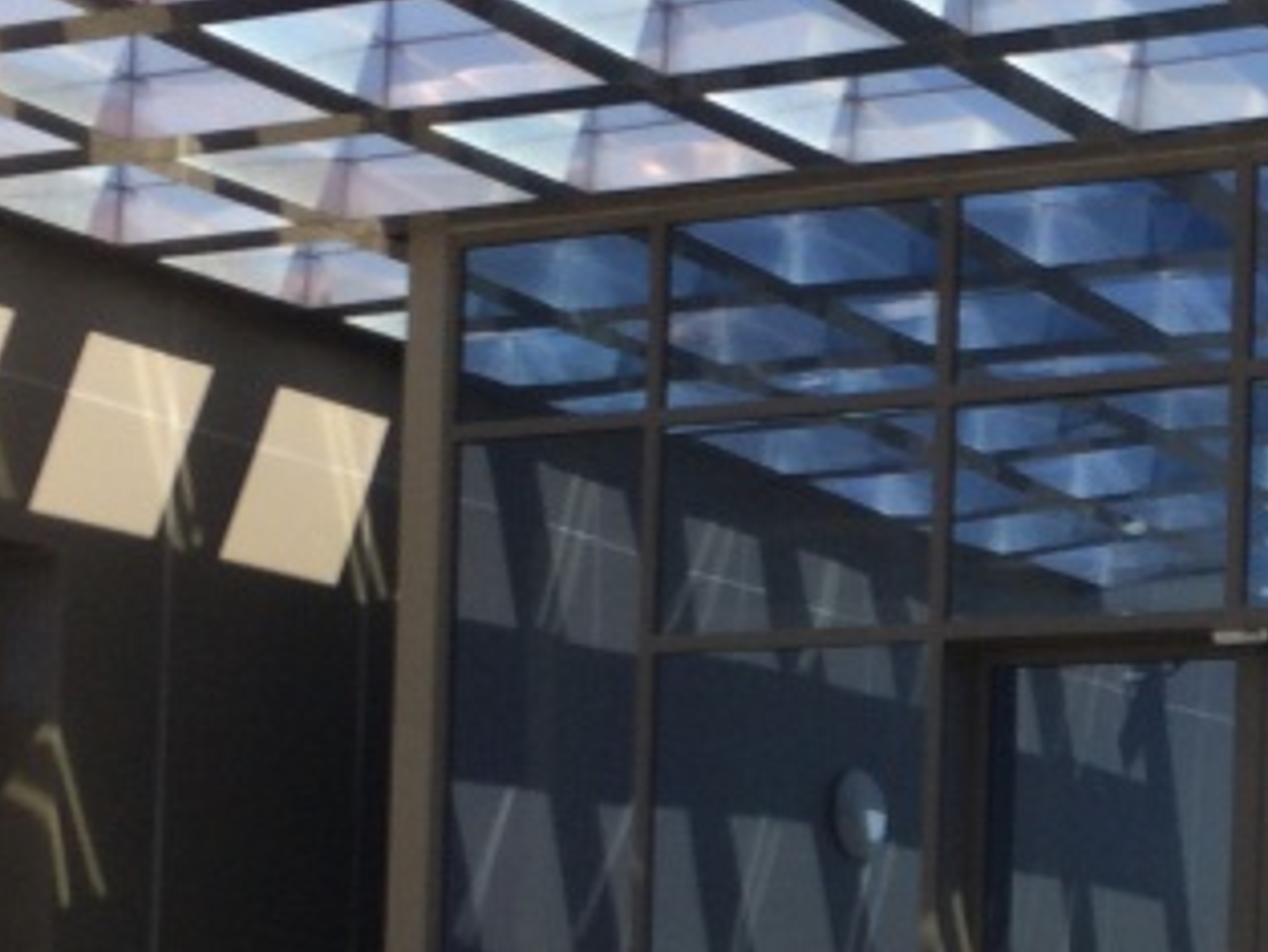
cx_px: 1122
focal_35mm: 98
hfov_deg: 19.7
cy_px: 1017
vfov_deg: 14.8
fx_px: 3591
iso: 40
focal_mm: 4.12
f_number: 2.2
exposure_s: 1/2283
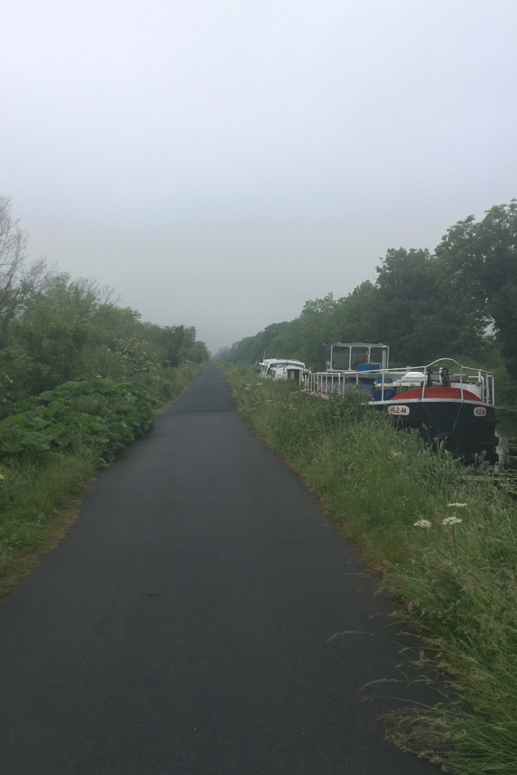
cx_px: 228
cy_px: 369
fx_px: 775
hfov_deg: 36.8
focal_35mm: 36
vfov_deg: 53.1
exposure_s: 1/574
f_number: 2.2
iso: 25
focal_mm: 4.15
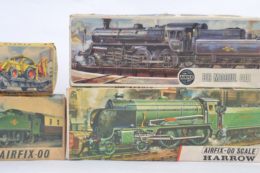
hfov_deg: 31.9
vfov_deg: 21.6
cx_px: 130
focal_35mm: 63
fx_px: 455
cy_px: 86
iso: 100
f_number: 9
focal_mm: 42
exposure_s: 1/100
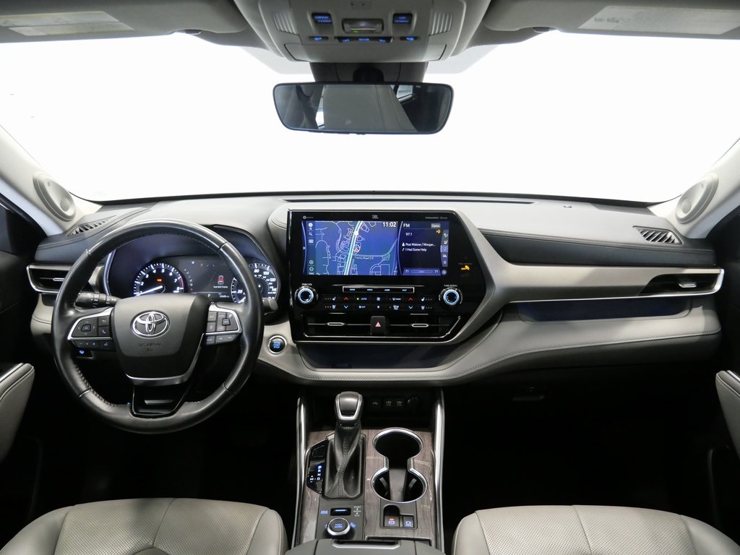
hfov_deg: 71.6
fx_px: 513
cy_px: 278
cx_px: 370
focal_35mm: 24
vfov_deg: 56.8
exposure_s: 1/20
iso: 3200
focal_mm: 12
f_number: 3.5
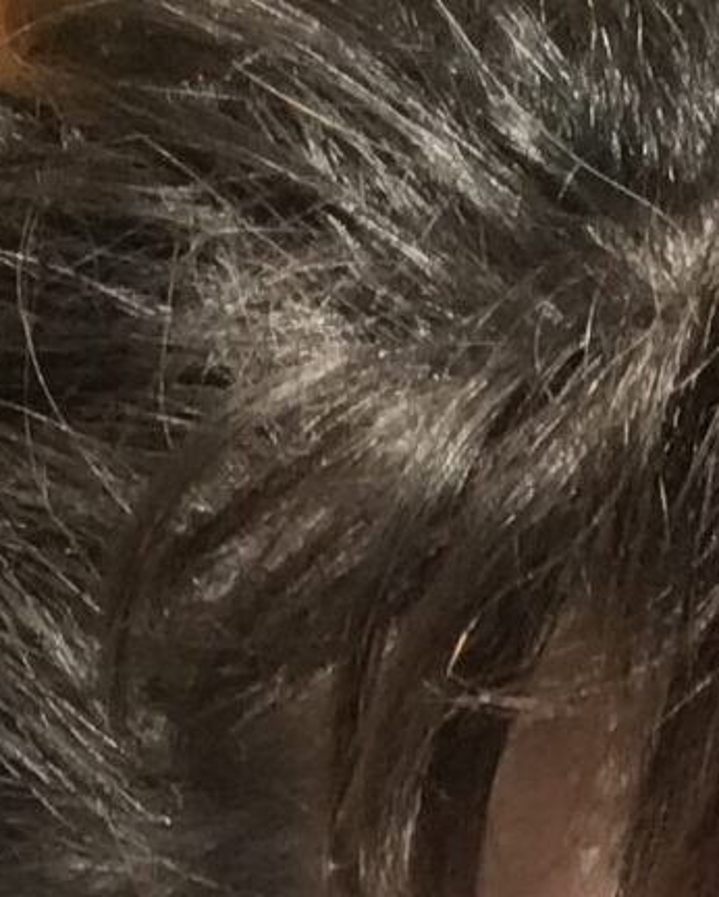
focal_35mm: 185
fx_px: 4917
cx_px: 886
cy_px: 2359
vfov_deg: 9.1
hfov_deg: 8.3
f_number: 2.2
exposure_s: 1/1222
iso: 25
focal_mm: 2.87
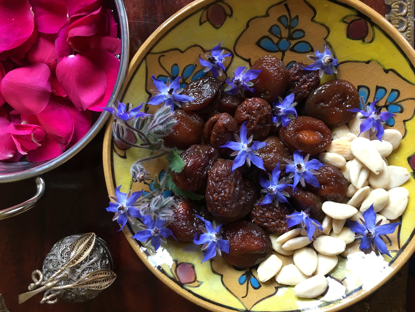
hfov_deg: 61.7
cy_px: 156
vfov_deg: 48.2
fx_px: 348
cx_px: 208
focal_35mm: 29
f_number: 2.2
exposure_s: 1/33
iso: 80
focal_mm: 4.2
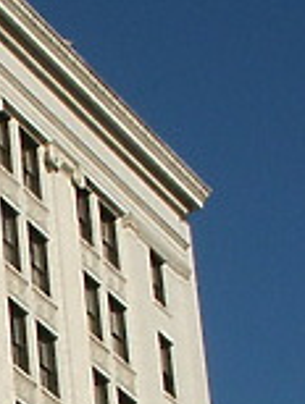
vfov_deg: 9.5
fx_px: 2390
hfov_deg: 6.9
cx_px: -440
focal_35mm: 204
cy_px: 509
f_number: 6.7
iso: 64
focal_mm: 7.18
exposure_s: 1/500
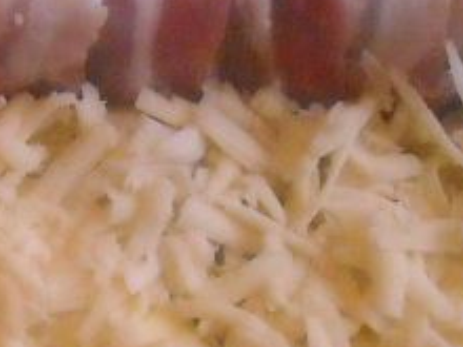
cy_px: 345
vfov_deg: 9.1
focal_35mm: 163
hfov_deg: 11.9
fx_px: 2180
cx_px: -44
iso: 800
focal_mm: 5.7
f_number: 2.8
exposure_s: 1/84
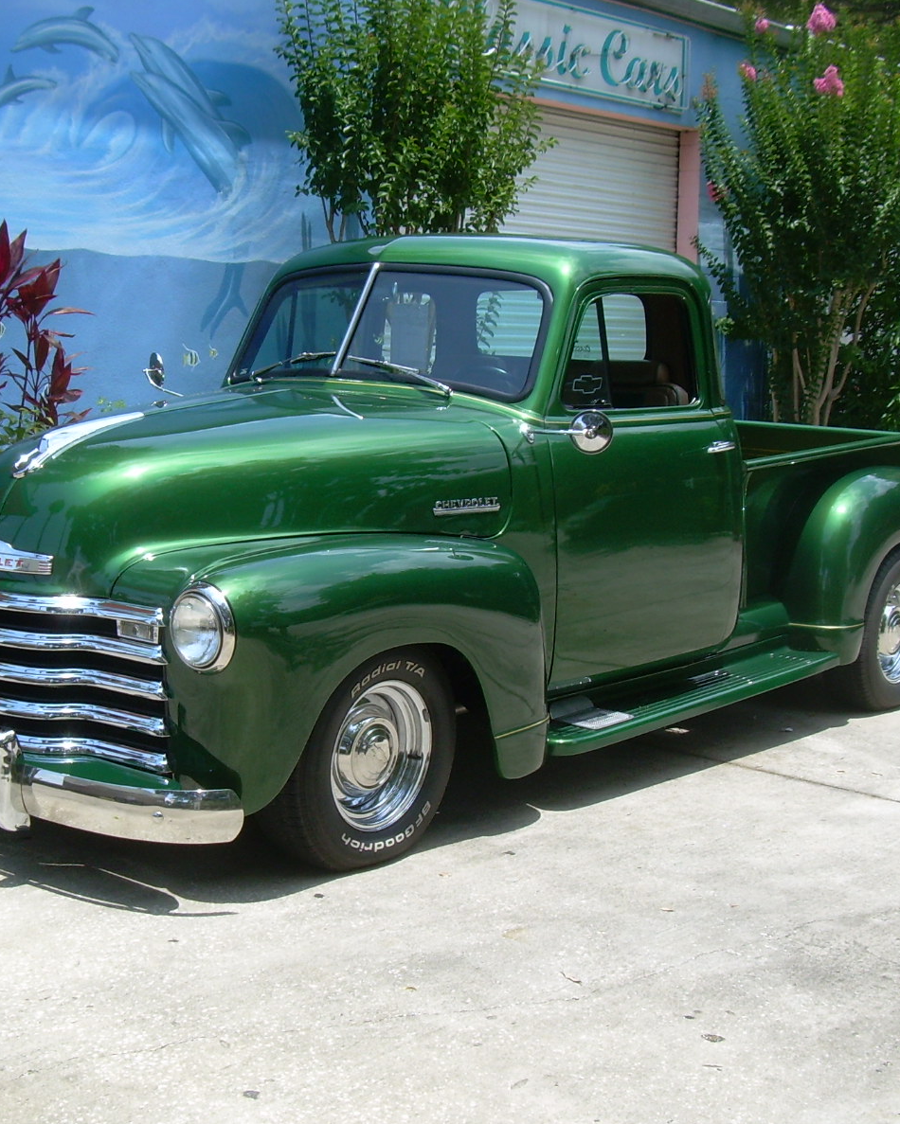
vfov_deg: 37.3
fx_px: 1664
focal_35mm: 50
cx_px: 331
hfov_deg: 30.1
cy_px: 558
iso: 50
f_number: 4.6
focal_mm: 6.3
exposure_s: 1/324
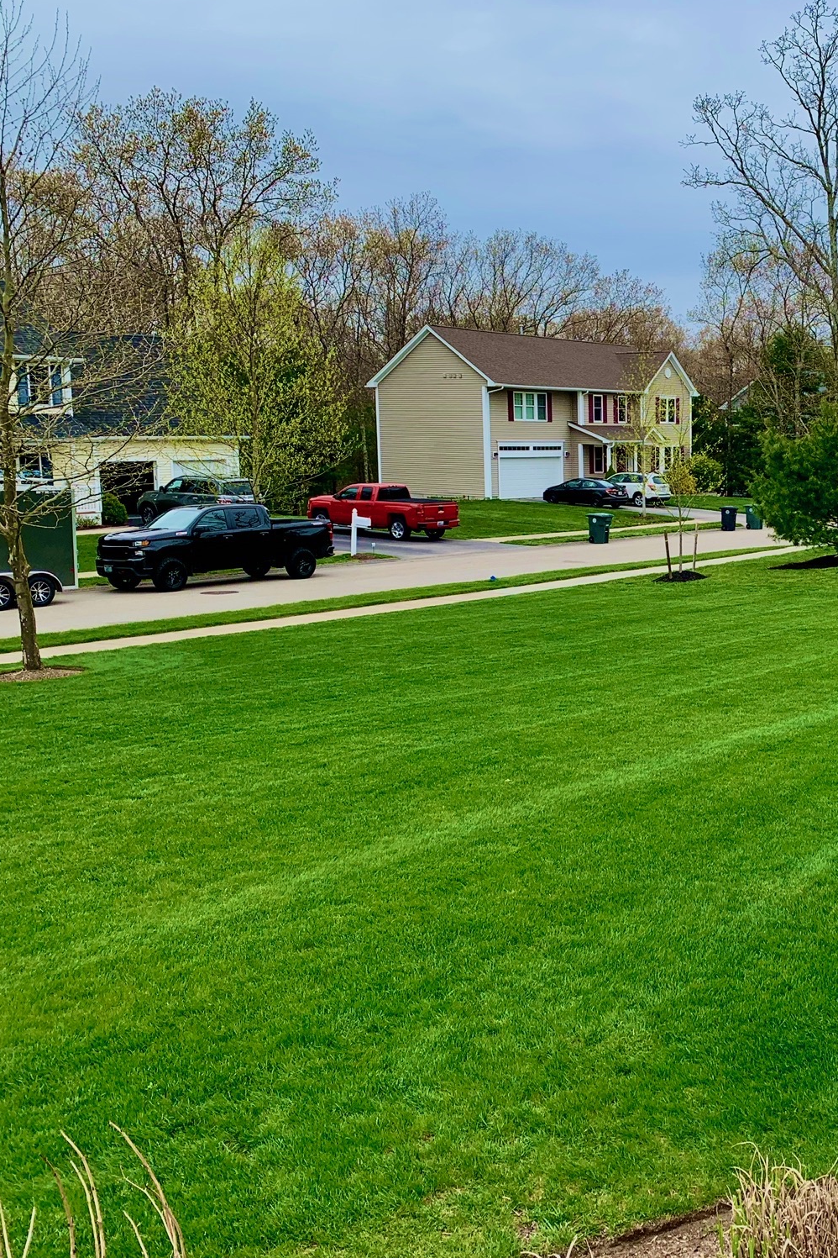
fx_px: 1292
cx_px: 733
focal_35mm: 37
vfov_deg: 51.9
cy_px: 623
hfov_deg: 34.2
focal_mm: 4.25
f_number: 1.8
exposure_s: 1/1406
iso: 25
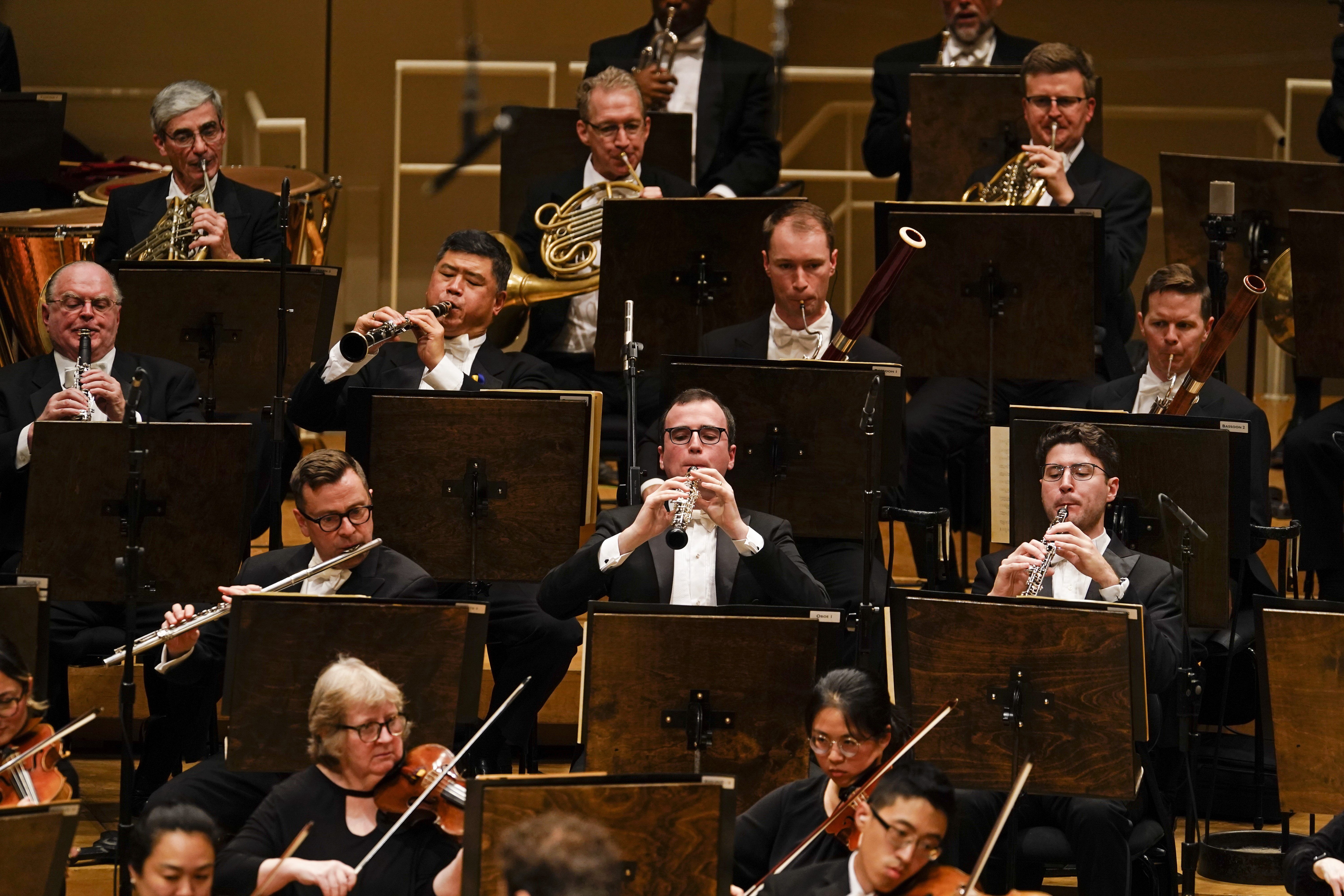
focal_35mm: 280
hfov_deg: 7.4
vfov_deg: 4.9
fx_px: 10453
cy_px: 448
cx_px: 672
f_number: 4
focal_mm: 280
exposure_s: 1/500
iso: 2000
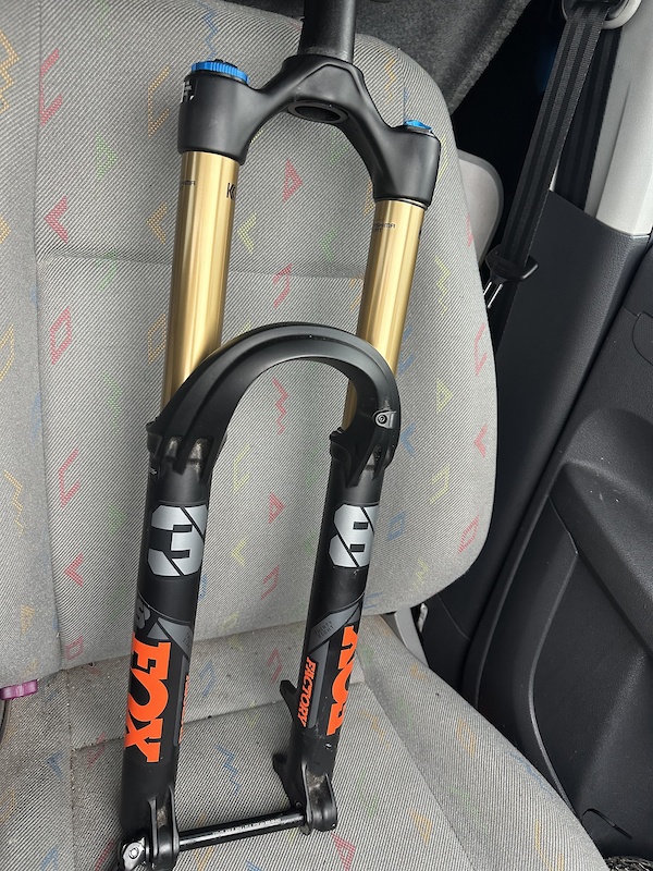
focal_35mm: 24
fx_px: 604
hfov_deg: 56.8
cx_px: 326
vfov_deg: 71.6
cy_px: 436
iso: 250
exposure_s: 1/60
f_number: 1.78
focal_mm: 6.86
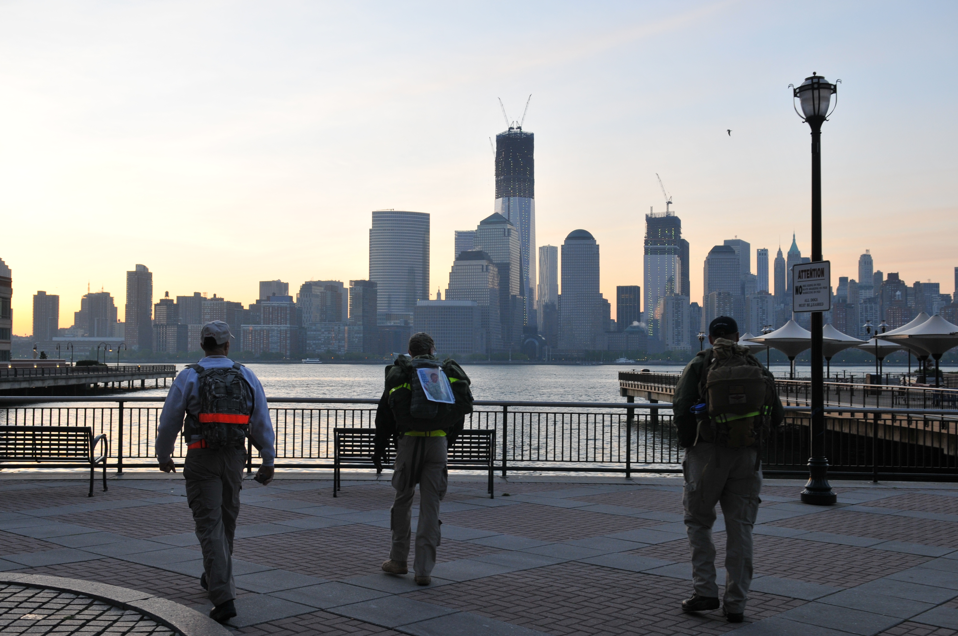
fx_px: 1037
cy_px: 318
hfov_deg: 49.6
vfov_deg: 34.1
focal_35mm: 39
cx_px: 479
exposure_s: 1/125
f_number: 5
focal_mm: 26
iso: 320
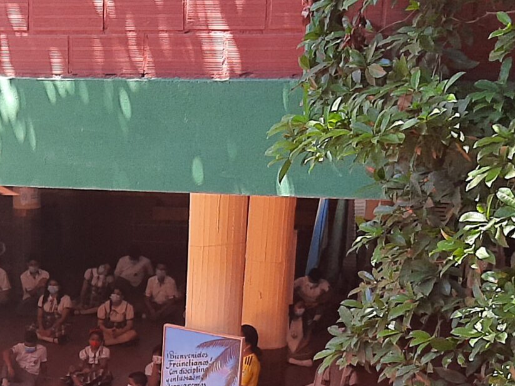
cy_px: 420
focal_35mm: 84
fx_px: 1250
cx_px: 15
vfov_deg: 17.0
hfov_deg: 22.5
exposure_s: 1/230
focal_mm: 3.93
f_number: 1.7
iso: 40
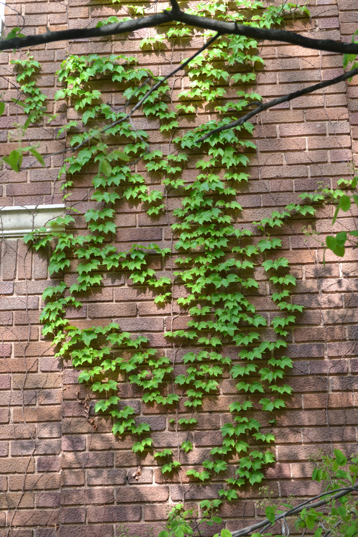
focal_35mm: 69
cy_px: 268
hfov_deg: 19.7
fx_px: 1029
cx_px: 179
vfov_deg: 29.2
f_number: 8
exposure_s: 1/125
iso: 250
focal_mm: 46
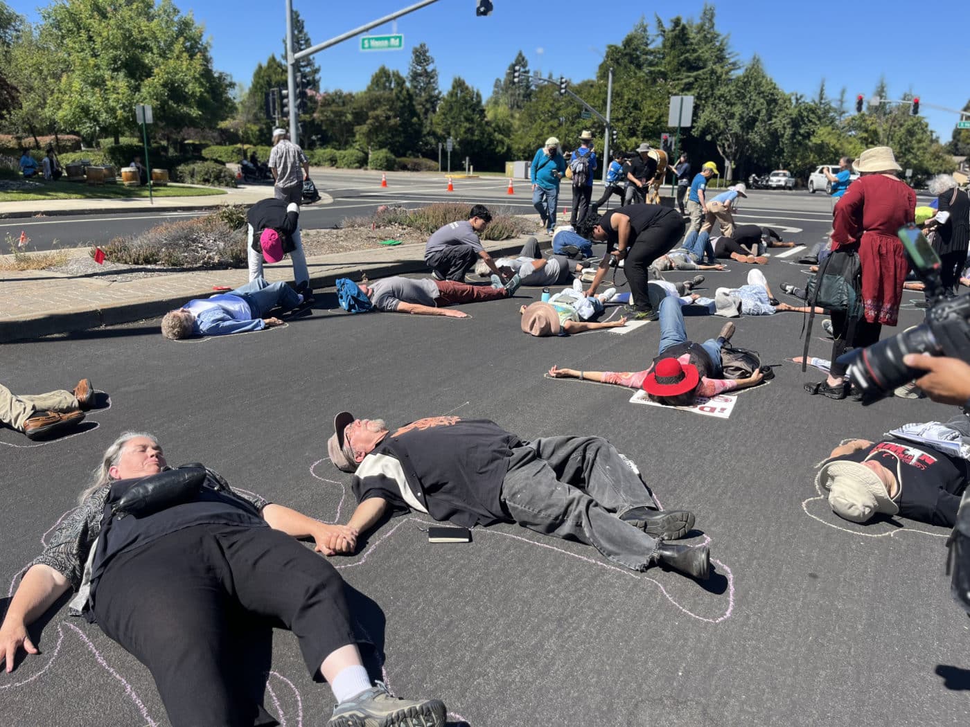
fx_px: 729
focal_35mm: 26
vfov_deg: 53.1
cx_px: 485
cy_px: 364
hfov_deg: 67.3
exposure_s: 1/2101
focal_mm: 5.1
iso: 50
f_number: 1.6
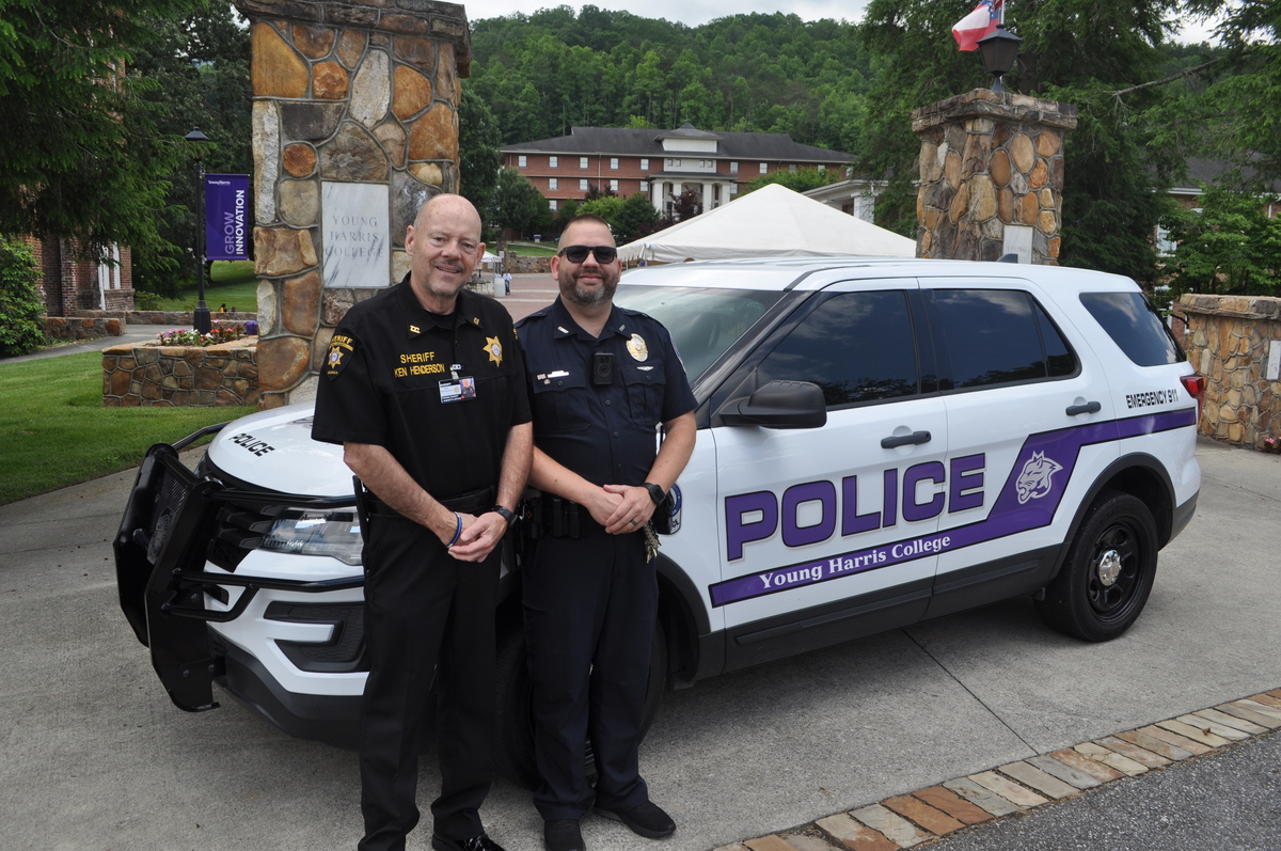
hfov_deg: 62.0
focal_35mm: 30
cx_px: 640
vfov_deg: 43.5
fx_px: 1066
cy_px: 426
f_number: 8
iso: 200
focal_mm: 20
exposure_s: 1/250
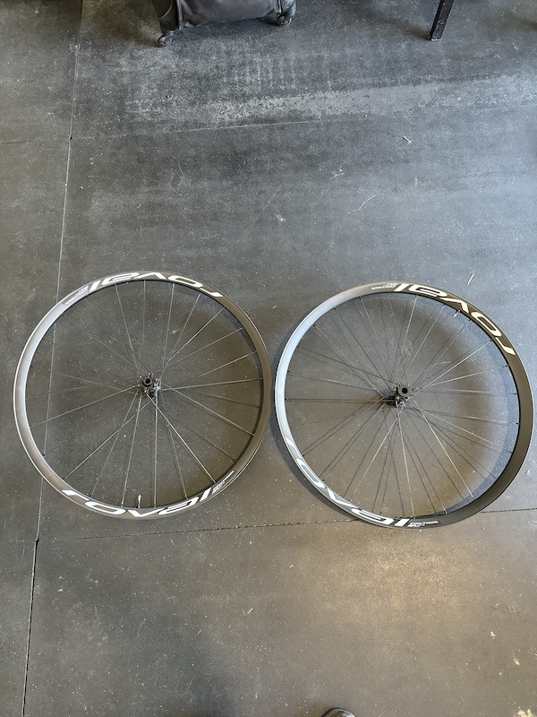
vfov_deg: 71.6
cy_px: 358
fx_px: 496
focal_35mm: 24
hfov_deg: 56.8
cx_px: 268
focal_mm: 6.76
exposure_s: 1/60
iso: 800
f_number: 1.78
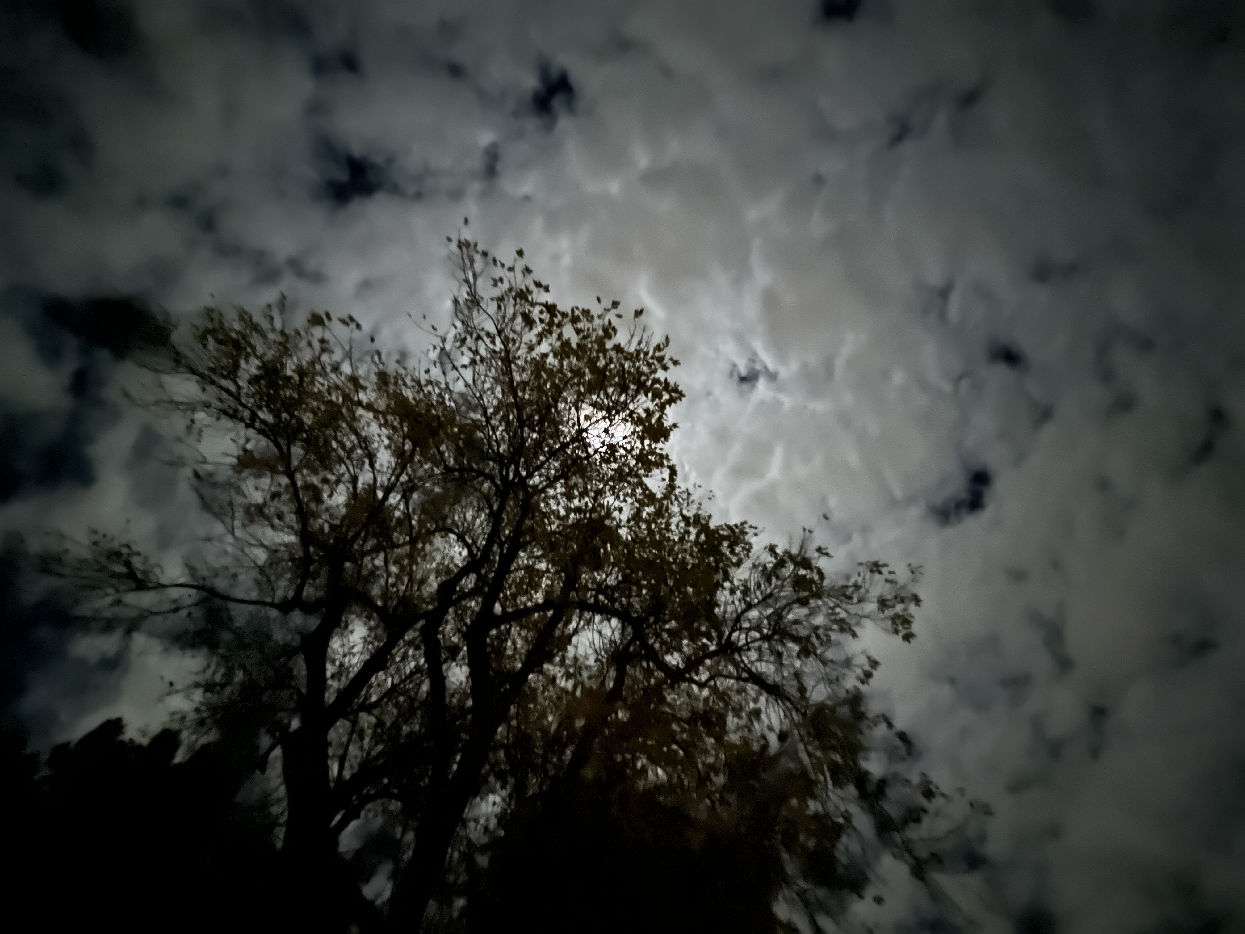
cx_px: 622
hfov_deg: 106.2
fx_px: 468
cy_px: 467
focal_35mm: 13
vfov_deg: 89.9
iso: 3200
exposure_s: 1/4
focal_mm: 1.57
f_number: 1.8
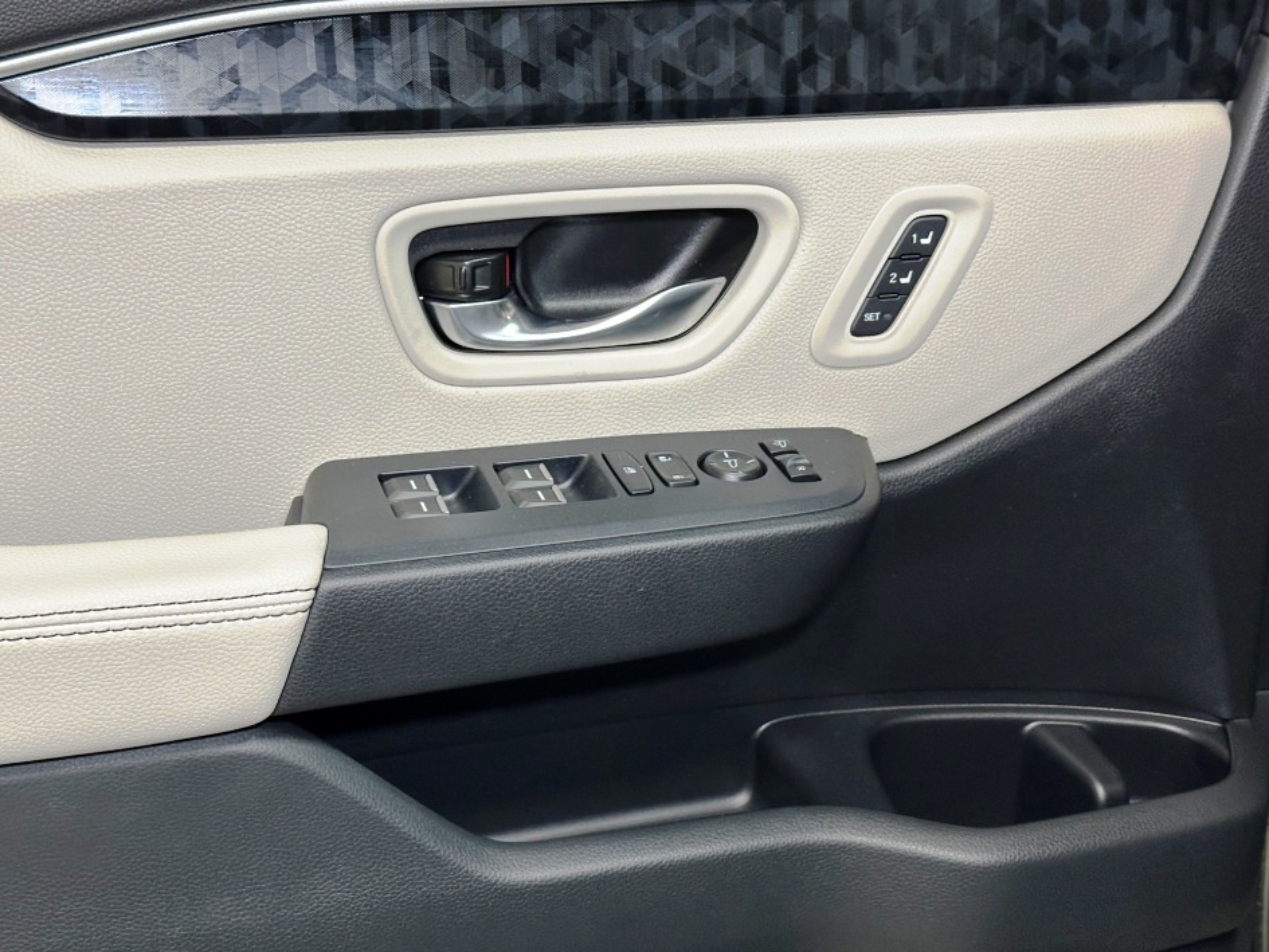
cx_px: 632
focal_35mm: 52
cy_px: 466
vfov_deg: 28.0
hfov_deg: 36.8
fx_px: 1907
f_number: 1.78
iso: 250
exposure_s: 1/40
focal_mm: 6.86
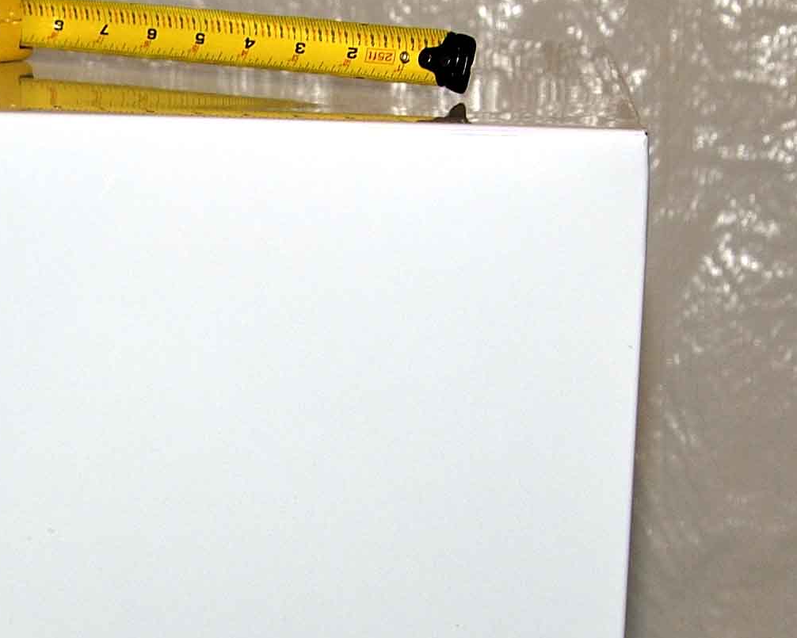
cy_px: 625
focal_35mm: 130
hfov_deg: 14.6
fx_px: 3076
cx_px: 102
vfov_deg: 11.7
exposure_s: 1/60
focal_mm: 31
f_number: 5
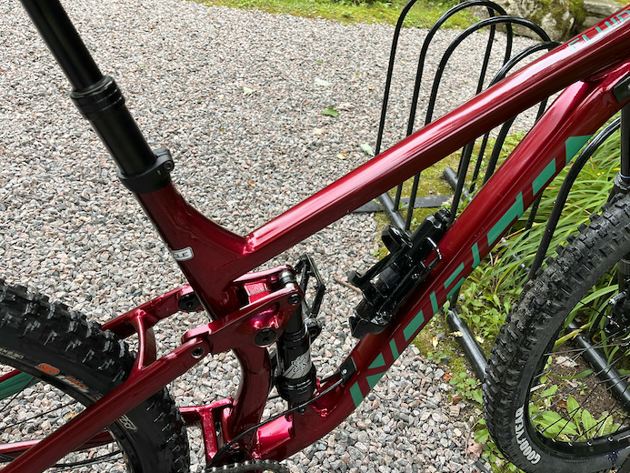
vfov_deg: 46.7
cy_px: 204
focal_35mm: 30
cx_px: 359
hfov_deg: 59.7
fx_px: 546
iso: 50
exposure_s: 1/415
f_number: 1.6
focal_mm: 5.1
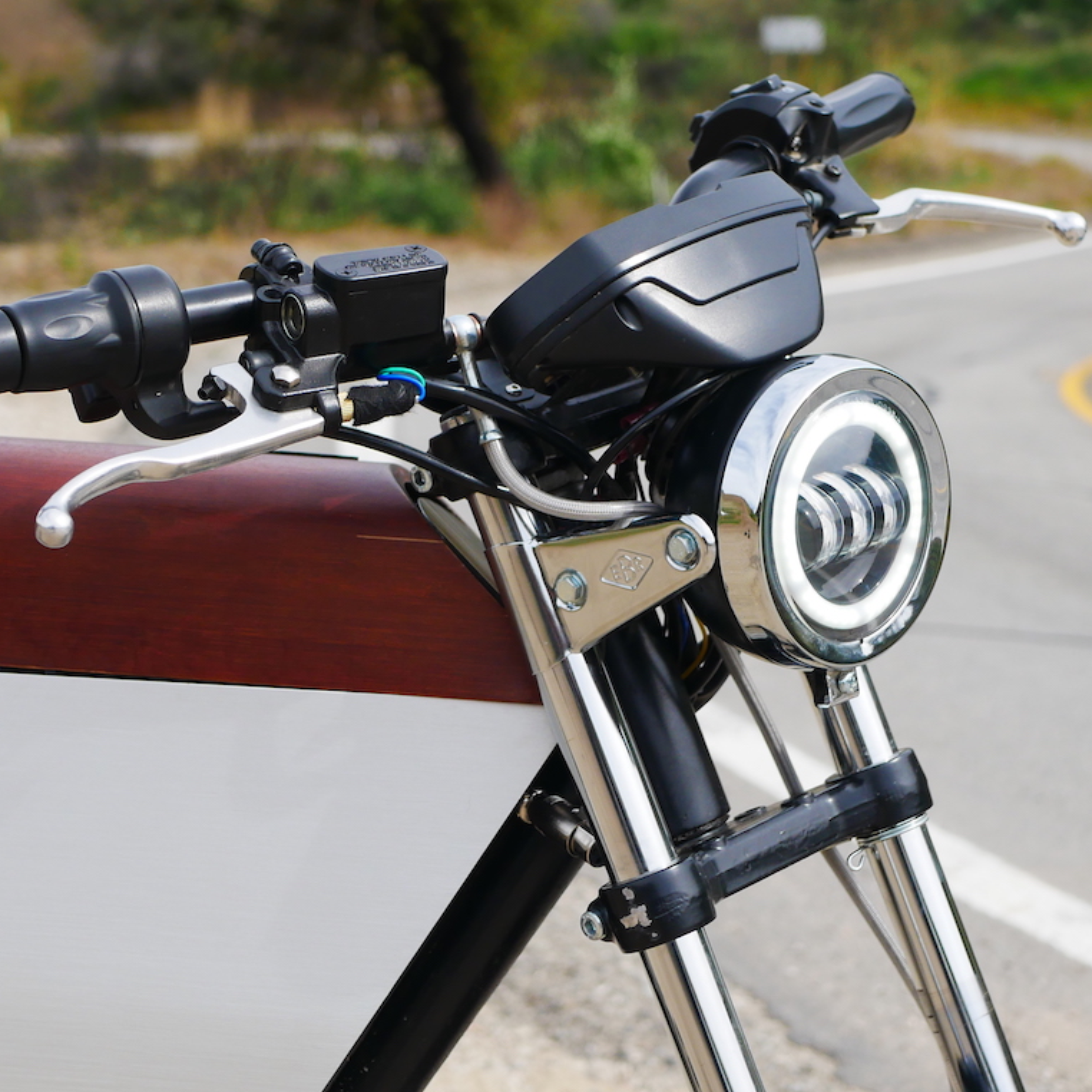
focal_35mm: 87
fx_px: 3105
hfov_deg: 19.9
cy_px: 526
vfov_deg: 19.9
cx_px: 621
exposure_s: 1/2000
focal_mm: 25
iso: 200
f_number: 3.5
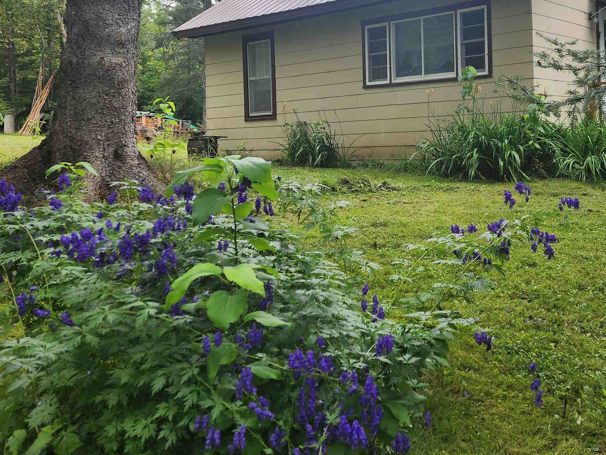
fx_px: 665
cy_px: 143
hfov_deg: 48.0
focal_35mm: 38
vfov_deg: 37.2
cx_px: 413
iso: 12
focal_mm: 6.4
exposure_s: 1/195
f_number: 1.8
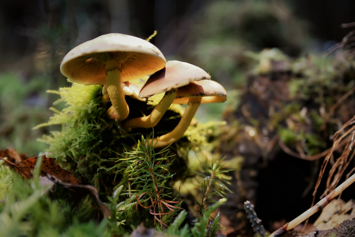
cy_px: 118
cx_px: 178
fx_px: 740
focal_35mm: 75
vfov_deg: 18.2
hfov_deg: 27.0
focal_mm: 50
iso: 280
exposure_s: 1/80
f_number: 2.8
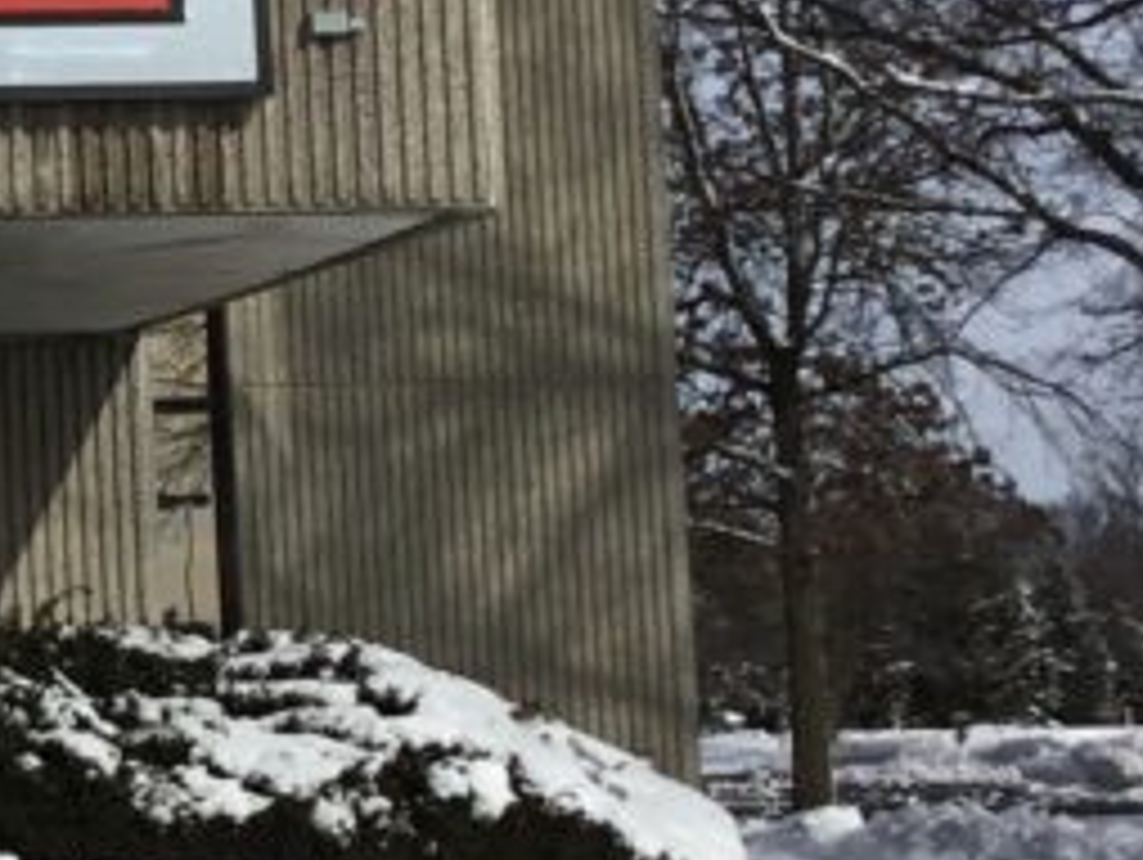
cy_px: 322
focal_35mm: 134
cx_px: -738
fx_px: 4429
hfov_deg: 13.6
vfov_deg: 11.1
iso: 25
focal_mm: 3.3
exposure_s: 1/3704
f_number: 2.4
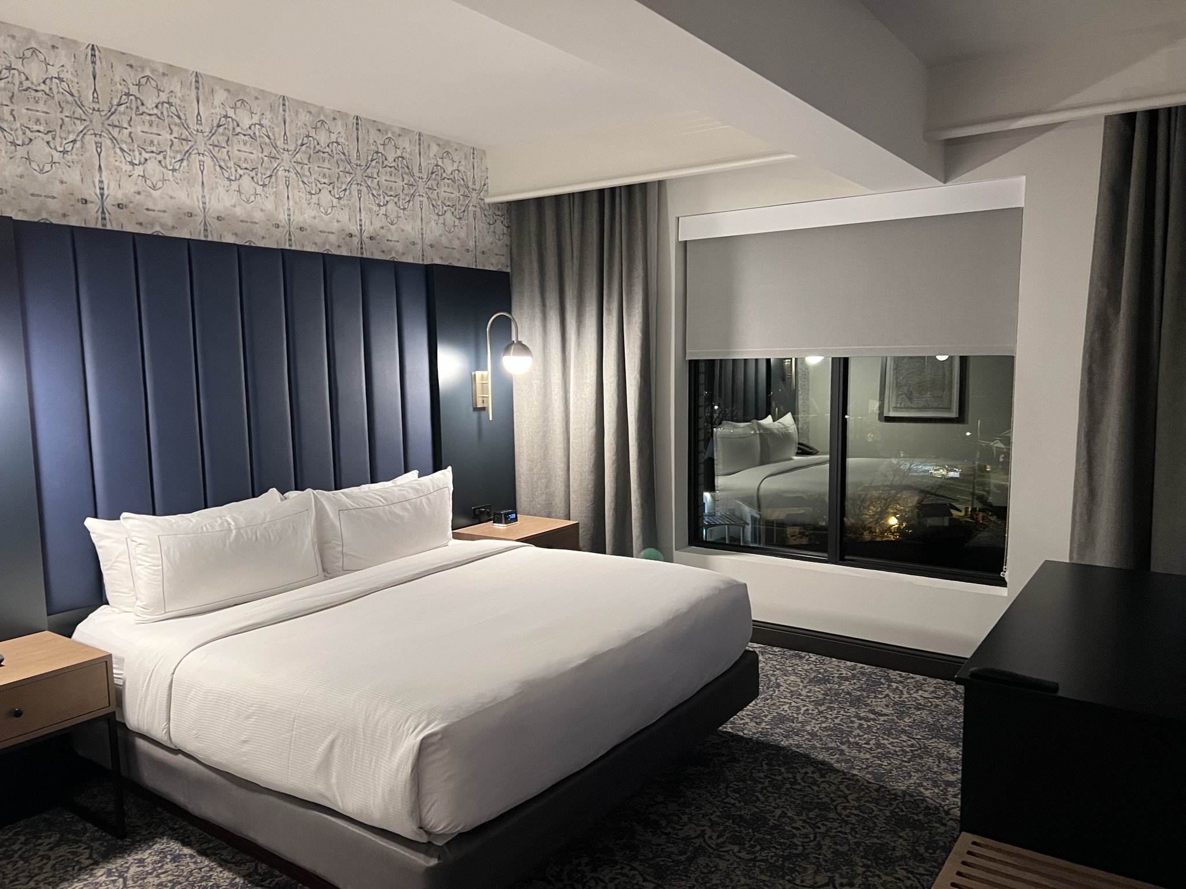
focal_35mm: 26
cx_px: 593
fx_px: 891
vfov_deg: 53.1
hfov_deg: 67.3
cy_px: 444
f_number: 1.5
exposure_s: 1/60
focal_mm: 5.7
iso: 400
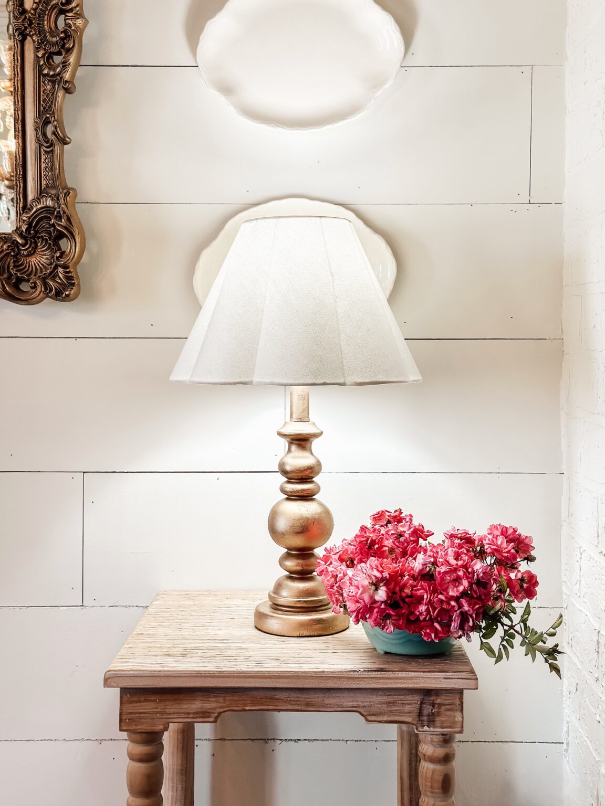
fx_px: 1119
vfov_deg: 39.7
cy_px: 403
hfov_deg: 30.3
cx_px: 302
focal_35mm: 48
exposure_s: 1/120
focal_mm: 6.86
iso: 80
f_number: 1.8
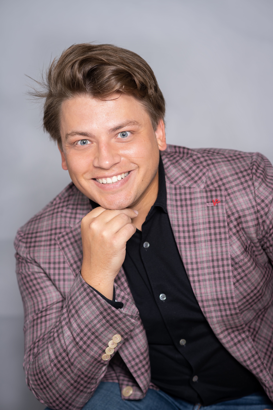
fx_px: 967
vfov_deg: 23.9
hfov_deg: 16.1
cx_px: 136
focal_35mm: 85
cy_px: 205
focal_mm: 85
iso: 100
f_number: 3.2
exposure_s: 1/100
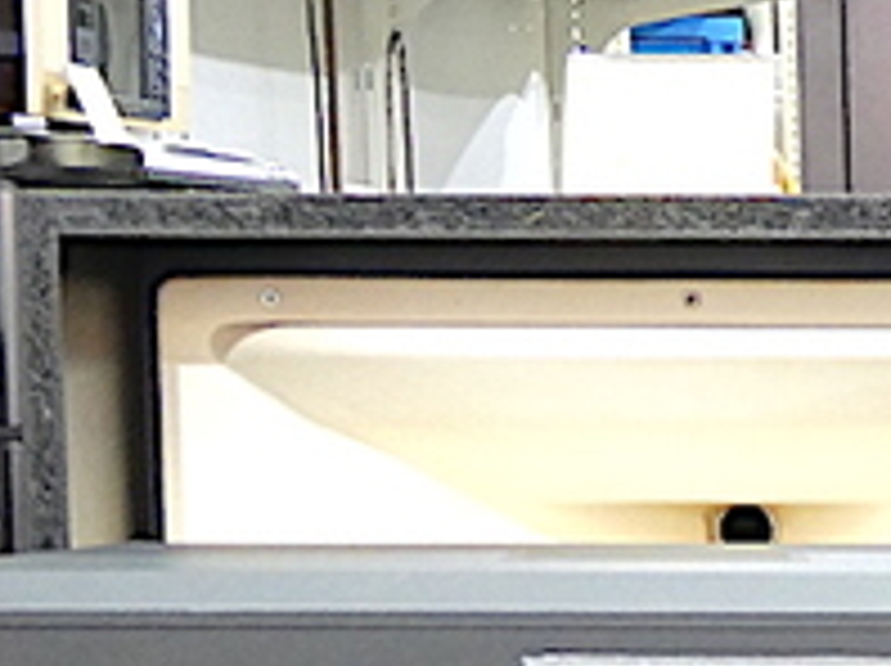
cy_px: 1318
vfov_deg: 6.0
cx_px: 1912
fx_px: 6247
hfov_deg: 7.7
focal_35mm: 243
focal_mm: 9
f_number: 4.1
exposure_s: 1/3.2
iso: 200
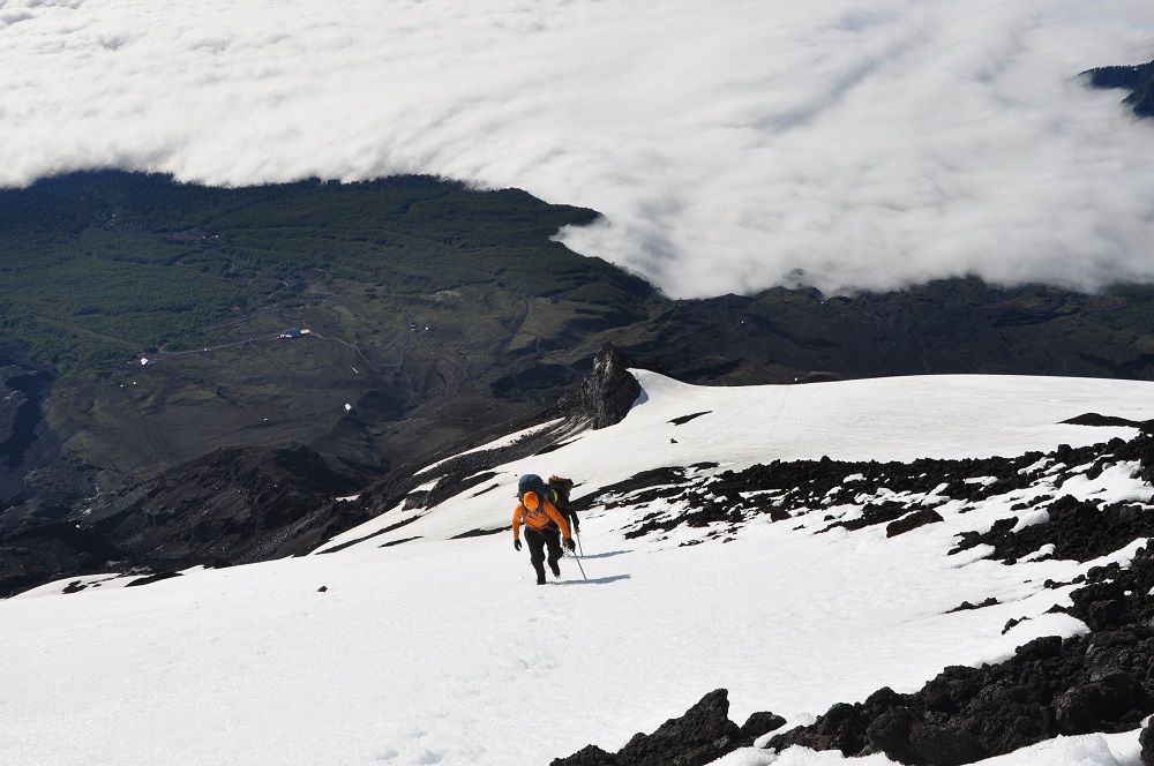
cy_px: 383
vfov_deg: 28.0
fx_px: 1537
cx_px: 577
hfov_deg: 41.2
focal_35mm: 48
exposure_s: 1/500
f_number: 11
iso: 200
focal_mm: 32
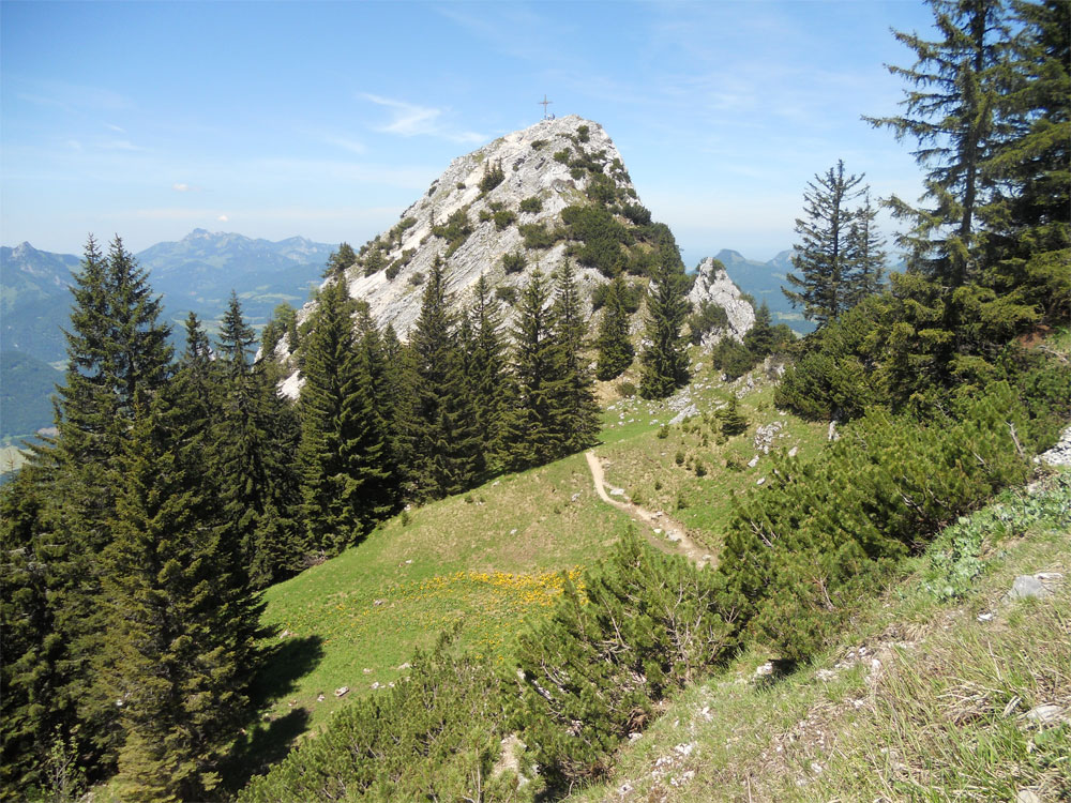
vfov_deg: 51.4
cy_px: 402
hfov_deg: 65.3
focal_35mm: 27
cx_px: 536
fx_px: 835
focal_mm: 4.9
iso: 80
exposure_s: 1/640
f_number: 3.2
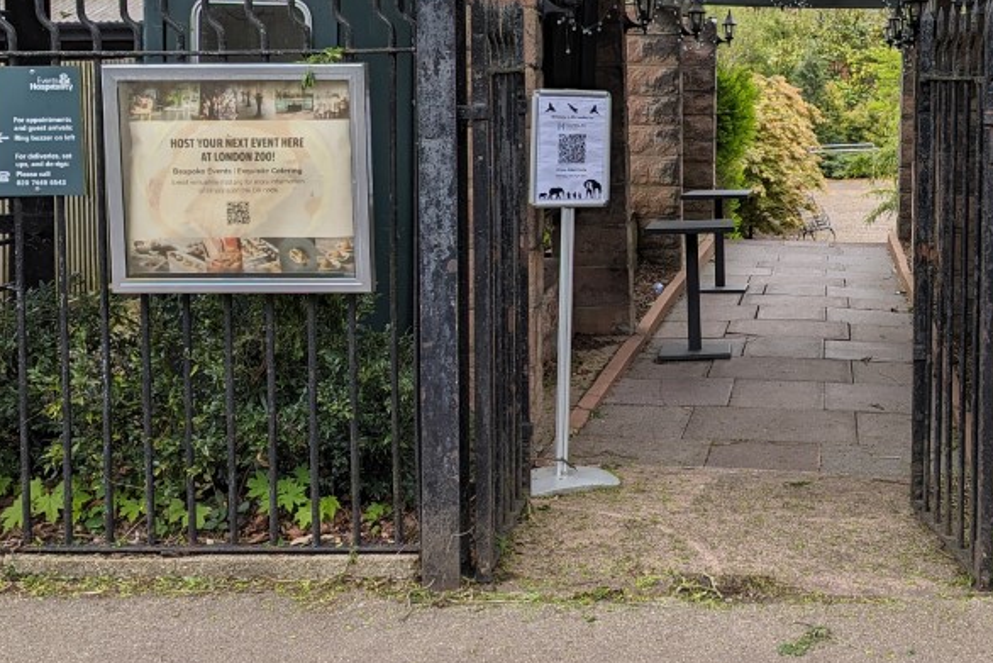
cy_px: 146
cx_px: 726
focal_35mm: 51
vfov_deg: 26.1
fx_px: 1407
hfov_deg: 38.0
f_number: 1.85
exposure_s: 1/775
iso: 40
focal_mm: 6.81
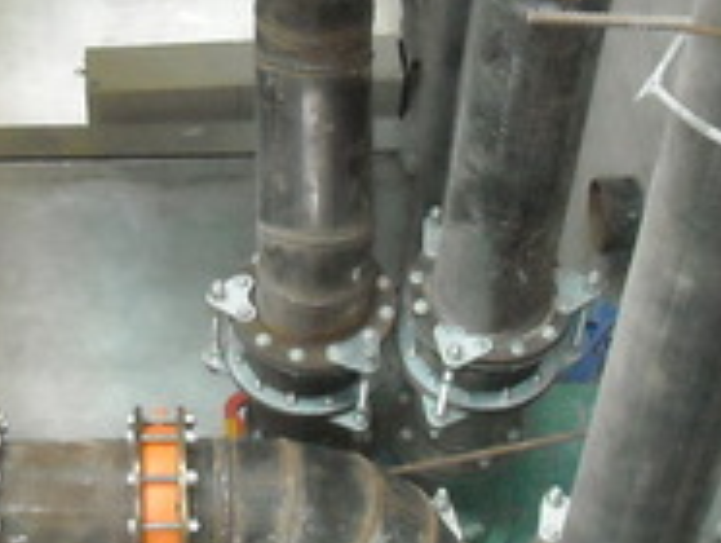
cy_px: 122
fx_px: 1960
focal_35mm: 94
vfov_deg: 15.7
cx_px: -12
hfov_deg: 20.2
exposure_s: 1/114
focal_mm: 5.7
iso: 800
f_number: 2.8
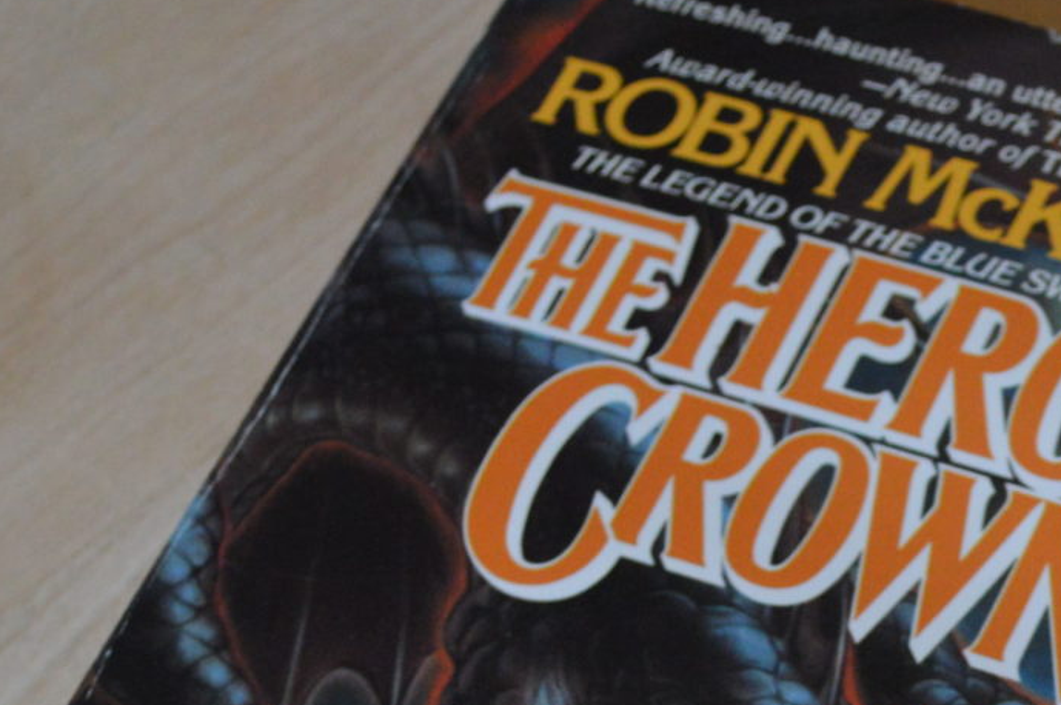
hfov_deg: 13.9
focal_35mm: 145
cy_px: 979
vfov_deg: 9.2
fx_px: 4269
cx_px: 1180
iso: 1000
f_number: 4.2
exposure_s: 1/60
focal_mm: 26
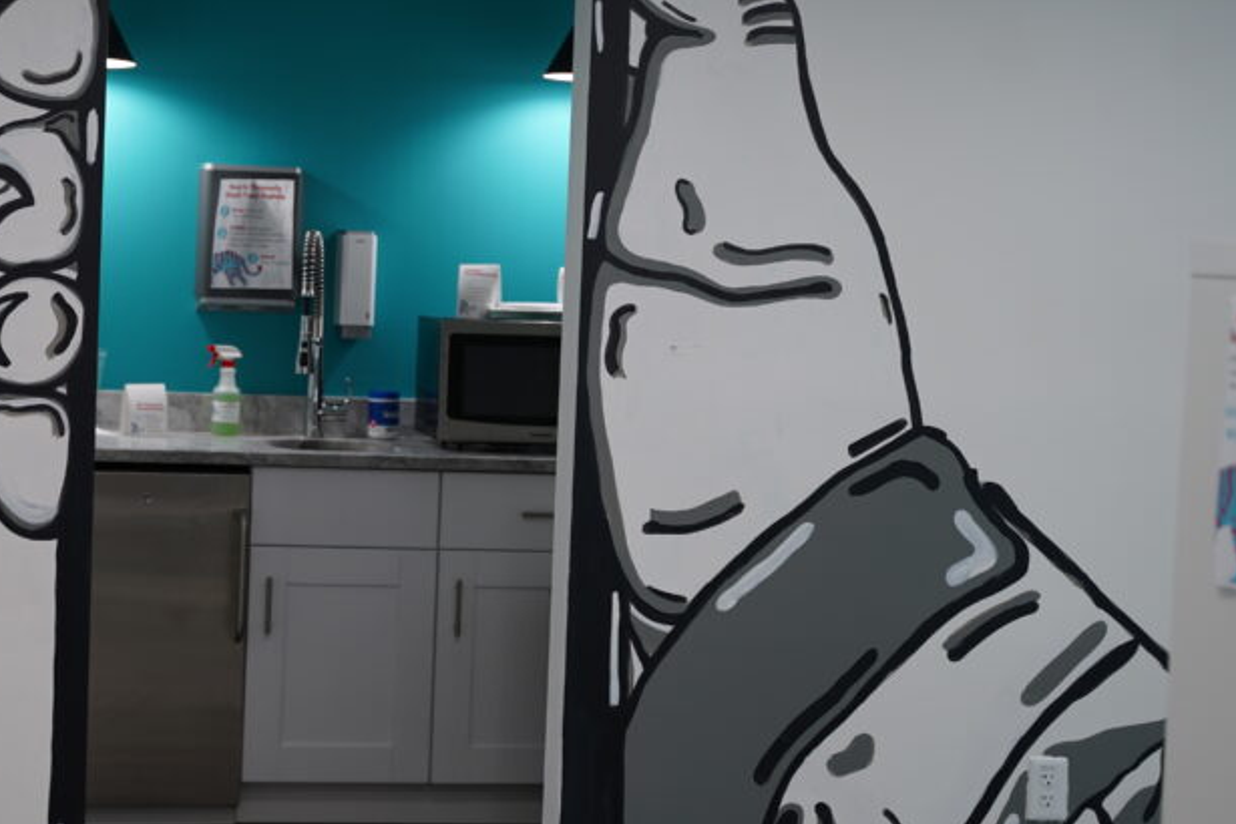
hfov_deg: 25.8
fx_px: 2678
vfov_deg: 17.5
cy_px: 375
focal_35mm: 78
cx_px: 364
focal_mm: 48
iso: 160
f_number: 2.8
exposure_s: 1/50
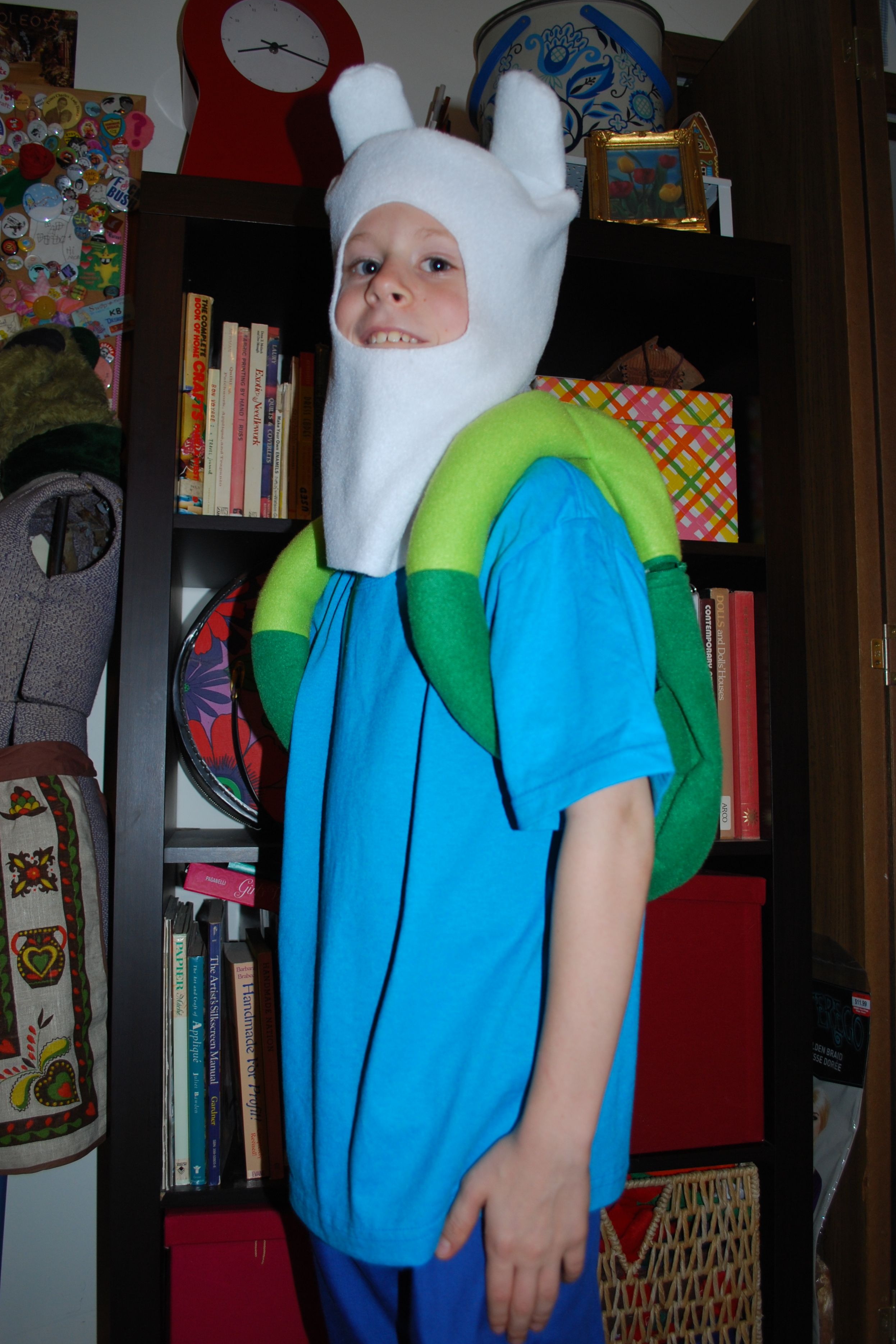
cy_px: 654
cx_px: 437
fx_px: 1045
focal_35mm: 28
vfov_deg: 65.5
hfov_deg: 46.4
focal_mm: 18
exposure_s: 1/60
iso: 200
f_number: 3.5
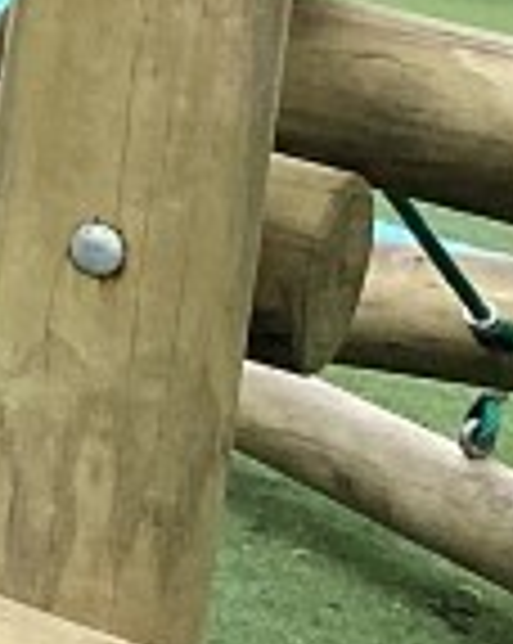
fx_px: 4127
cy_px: -414
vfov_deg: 8.6
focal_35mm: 217
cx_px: -1544
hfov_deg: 6.0
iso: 25
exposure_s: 1/438
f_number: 2.4
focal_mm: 3.3
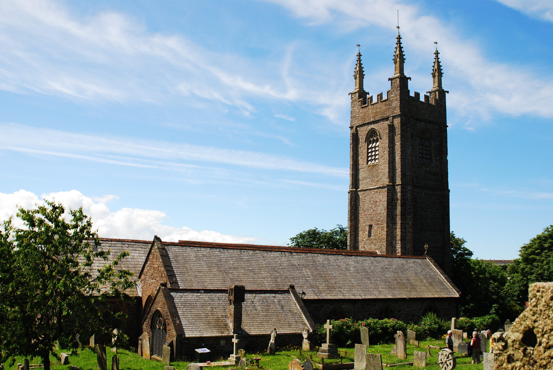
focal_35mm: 36
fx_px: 554
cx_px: 276
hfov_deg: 53.1
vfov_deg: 37.0
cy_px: 185
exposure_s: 1/640
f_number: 5.6
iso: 125
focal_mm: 24
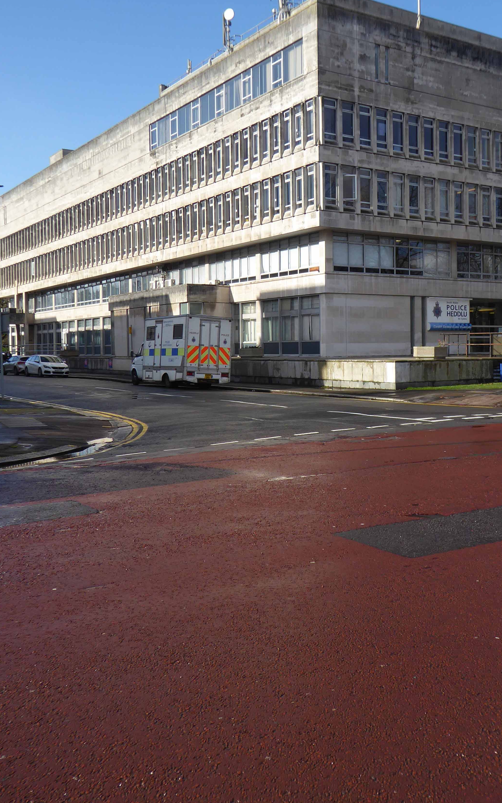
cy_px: 356
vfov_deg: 52.6
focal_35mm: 37
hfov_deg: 34.2
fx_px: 810
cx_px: 330
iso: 80
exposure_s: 1/640
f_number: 3.5
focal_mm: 5
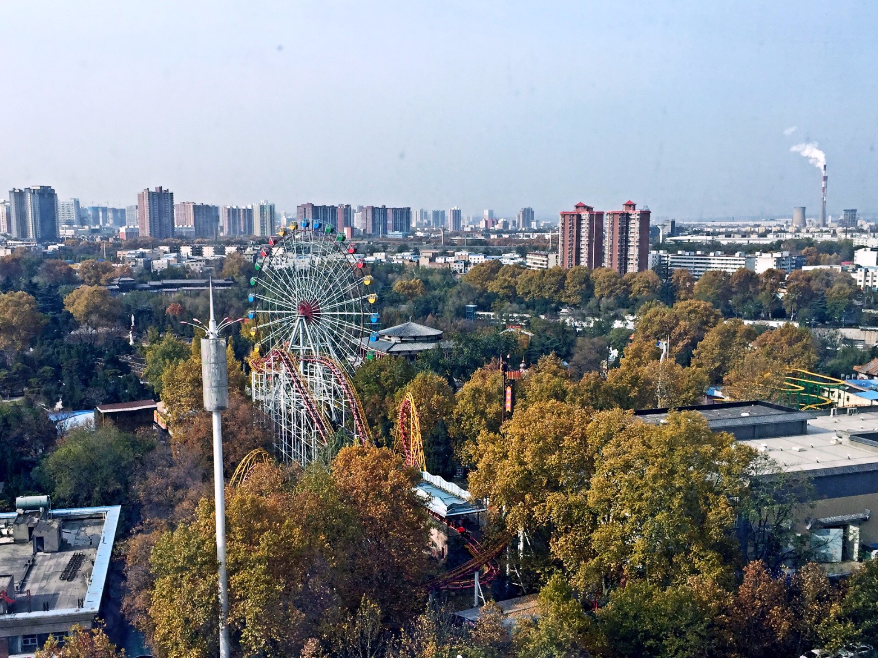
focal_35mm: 38
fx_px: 964
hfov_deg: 48.9
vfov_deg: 37.6
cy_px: 374
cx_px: 389
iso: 32
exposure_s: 1/706
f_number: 2.2
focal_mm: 4.15
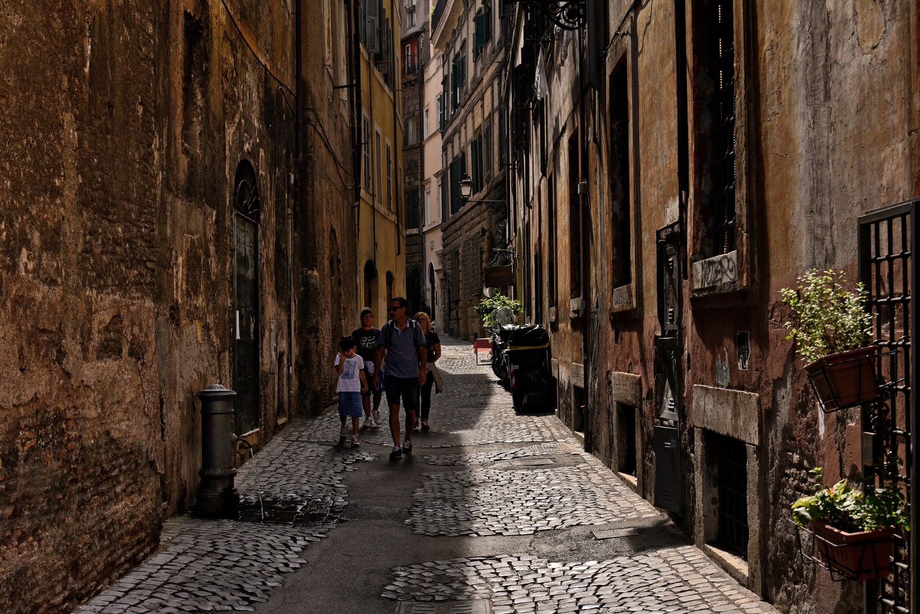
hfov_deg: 41.1
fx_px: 1227
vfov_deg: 28.1
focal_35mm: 48
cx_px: 460
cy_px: 307
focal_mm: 48
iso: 100
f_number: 6.3
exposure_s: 1/160
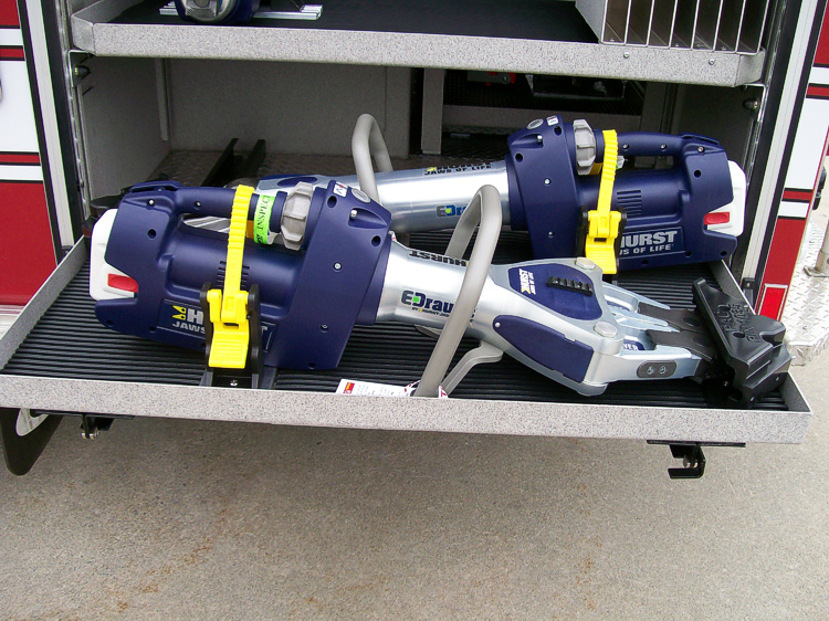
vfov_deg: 39.6
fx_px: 862
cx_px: 414
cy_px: 310
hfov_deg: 51.4
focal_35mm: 36
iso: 80
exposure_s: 1/395
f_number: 2.7
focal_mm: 6
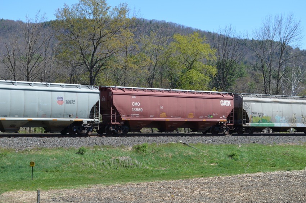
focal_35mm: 82
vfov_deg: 16.5
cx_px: 153
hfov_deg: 24.7
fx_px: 700
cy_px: 102
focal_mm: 55
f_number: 8
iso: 160
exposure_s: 1/250
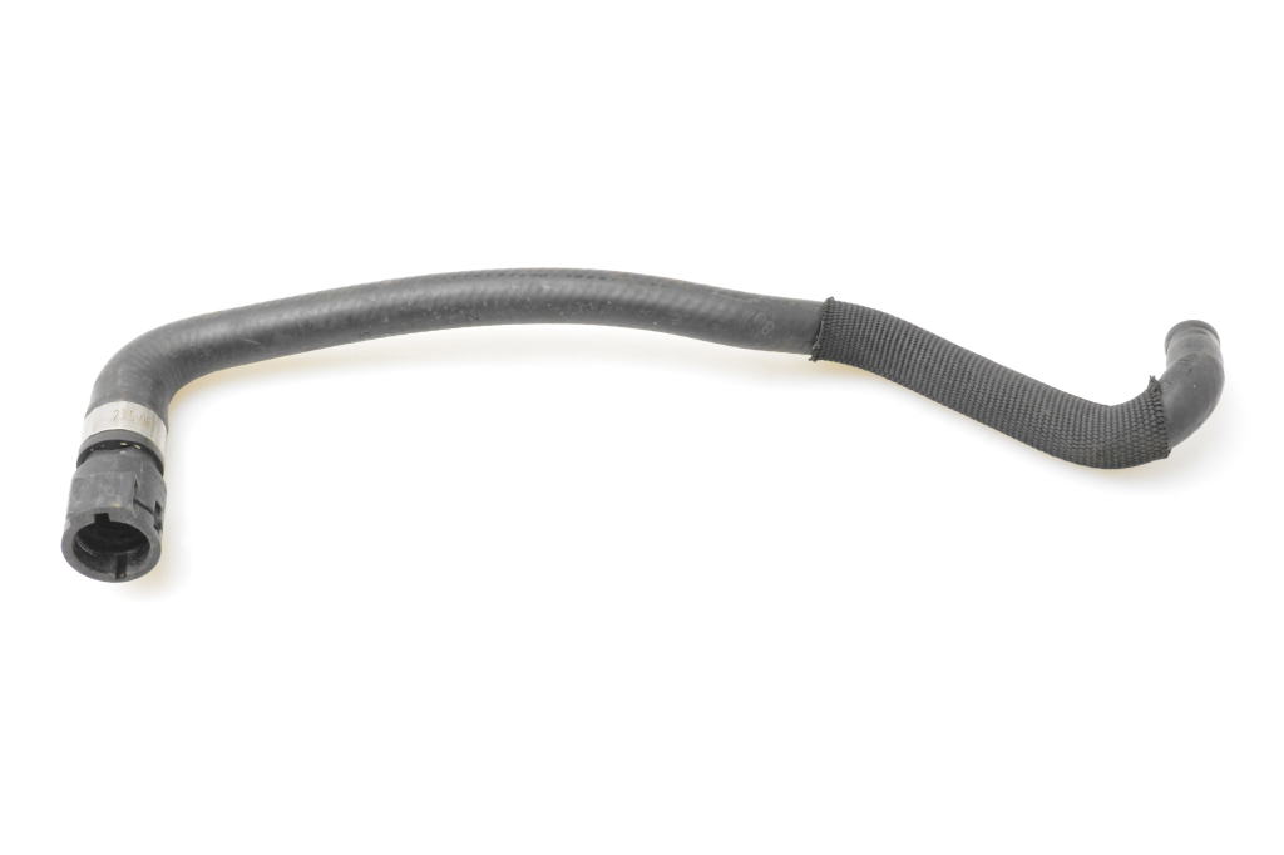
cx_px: 642
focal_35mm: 63
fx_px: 2246
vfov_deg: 21.6
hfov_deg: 31.9
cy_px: 428
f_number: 8
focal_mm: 42
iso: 6400
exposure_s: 1/250
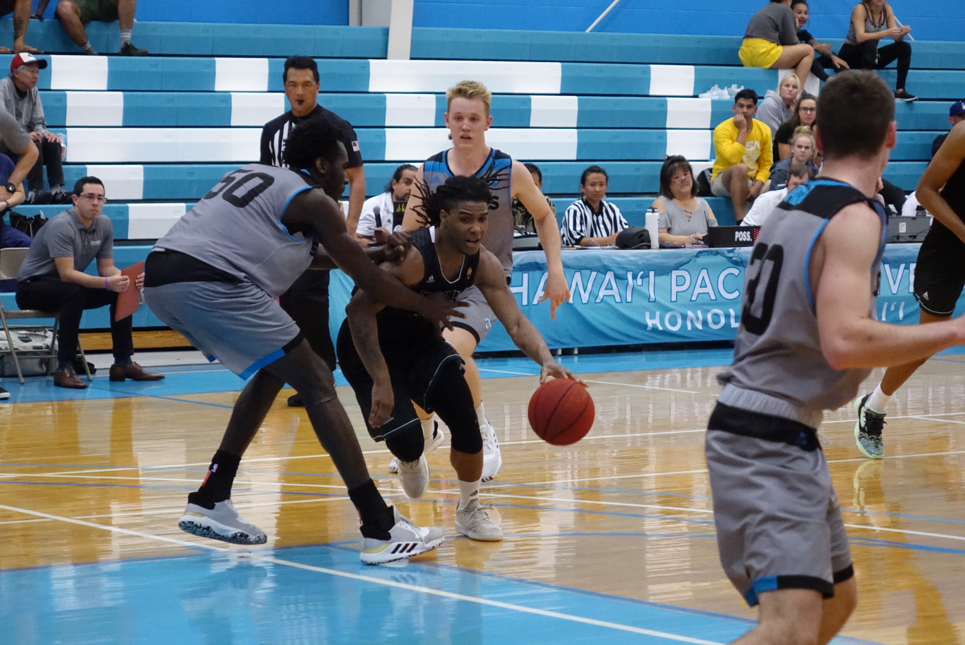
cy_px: 322
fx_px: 3487
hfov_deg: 15.8
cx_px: 482
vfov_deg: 10.6
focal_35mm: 130
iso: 4000
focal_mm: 47.85
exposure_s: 1/1000
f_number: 2.8
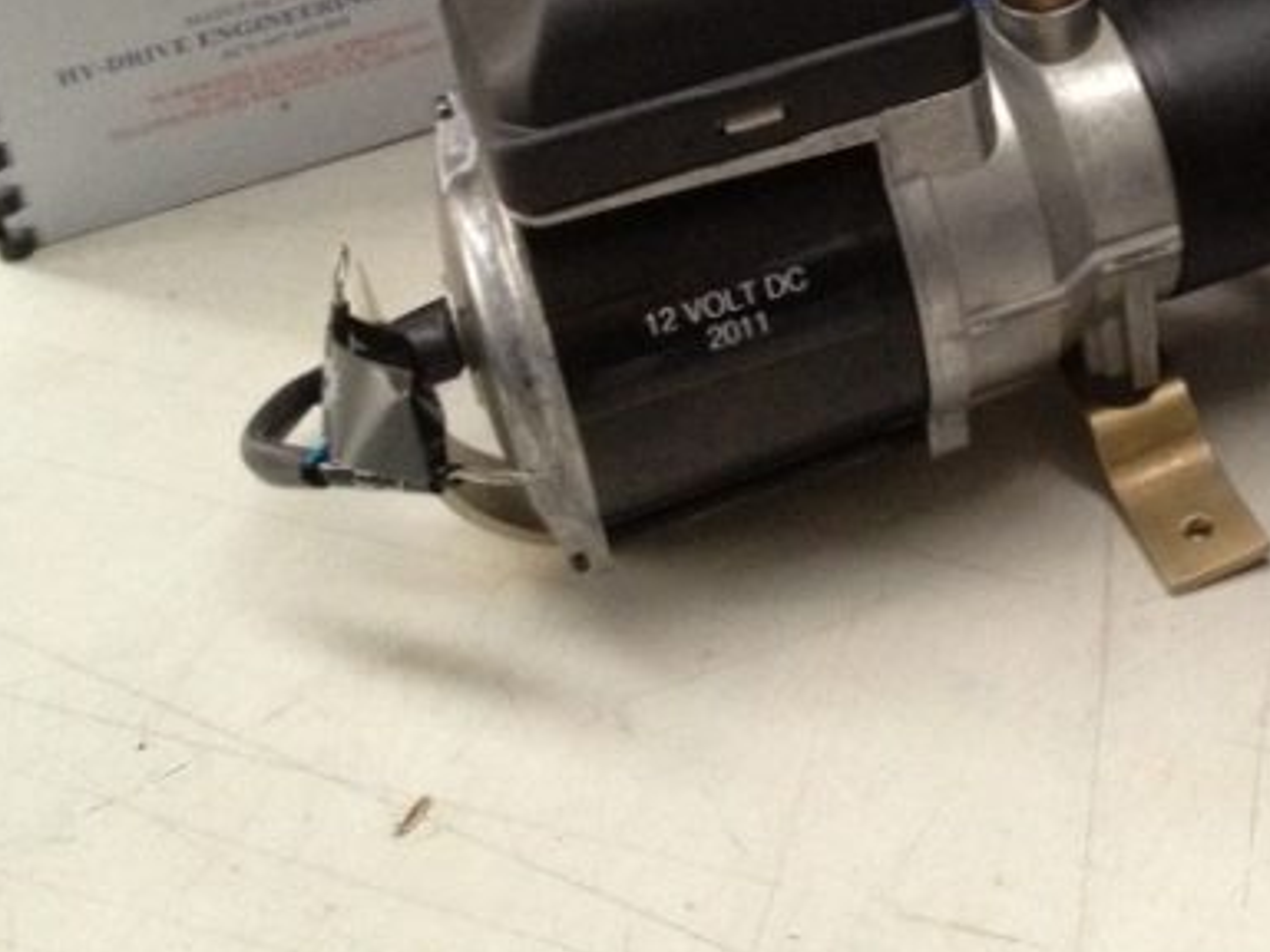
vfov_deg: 20.5
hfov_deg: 27.0
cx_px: 1091
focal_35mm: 70
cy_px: 40
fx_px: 2568
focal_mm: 4.28
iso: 400
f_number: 2.4
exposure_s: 1/17
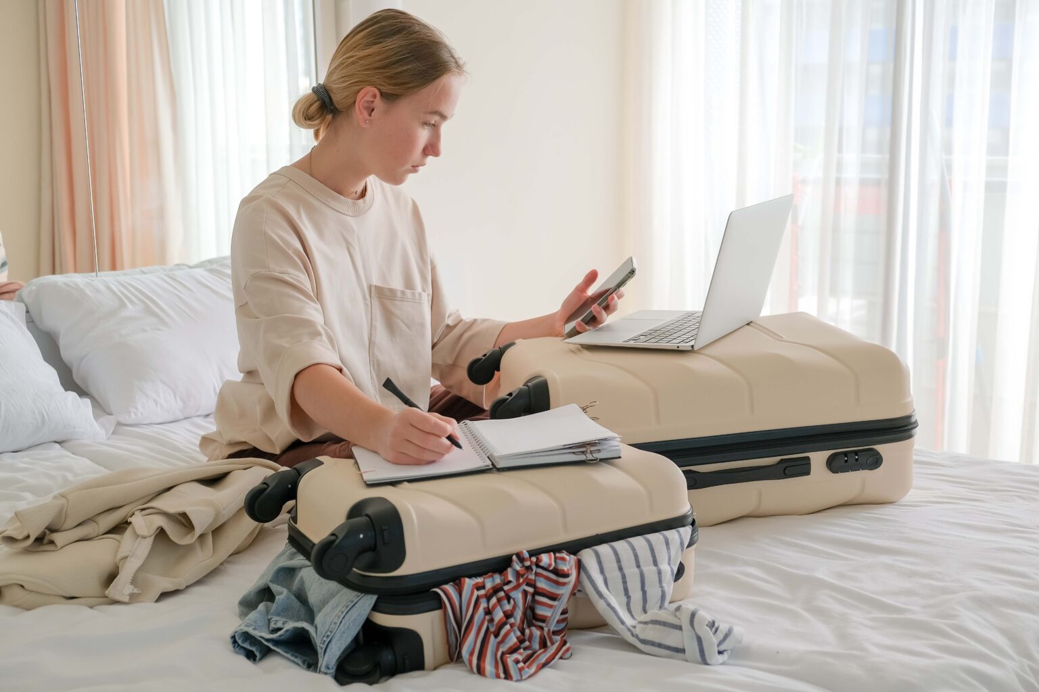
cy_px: 346
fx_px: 1299
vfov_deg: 29.9
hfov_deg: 43.6
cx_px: 520
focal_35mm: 45
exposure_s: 1/15
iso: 200
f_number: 3.6
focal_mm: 30.2
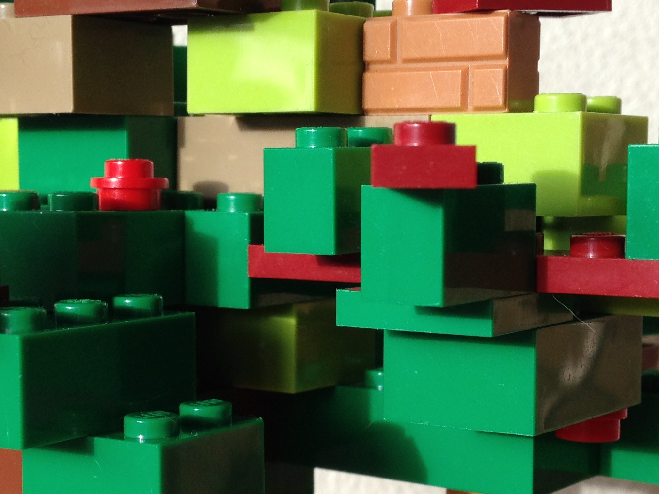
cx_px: 326
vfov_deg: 17.5
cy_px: 321
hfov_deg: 23.3
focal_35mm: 84
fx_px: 1599
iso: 50
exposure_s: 1/164
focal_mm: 4.28
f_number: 2.4
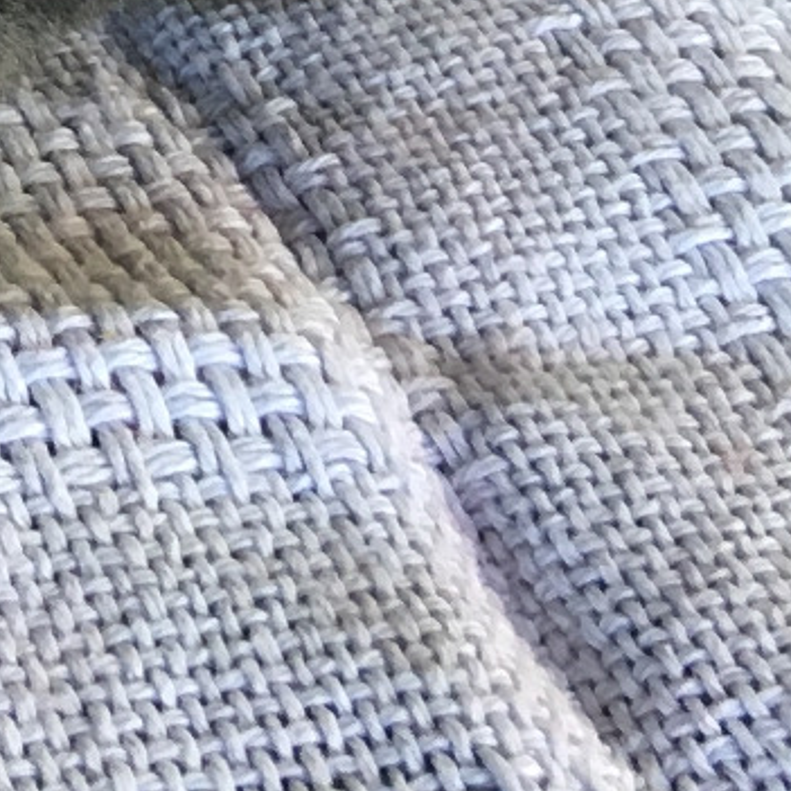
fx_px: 3774
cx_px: -1037
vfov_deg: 10.7
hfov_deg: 10.5
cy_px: -886
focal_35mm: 146
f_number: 2.2
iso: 32
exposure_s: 1/33
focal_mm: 4.15
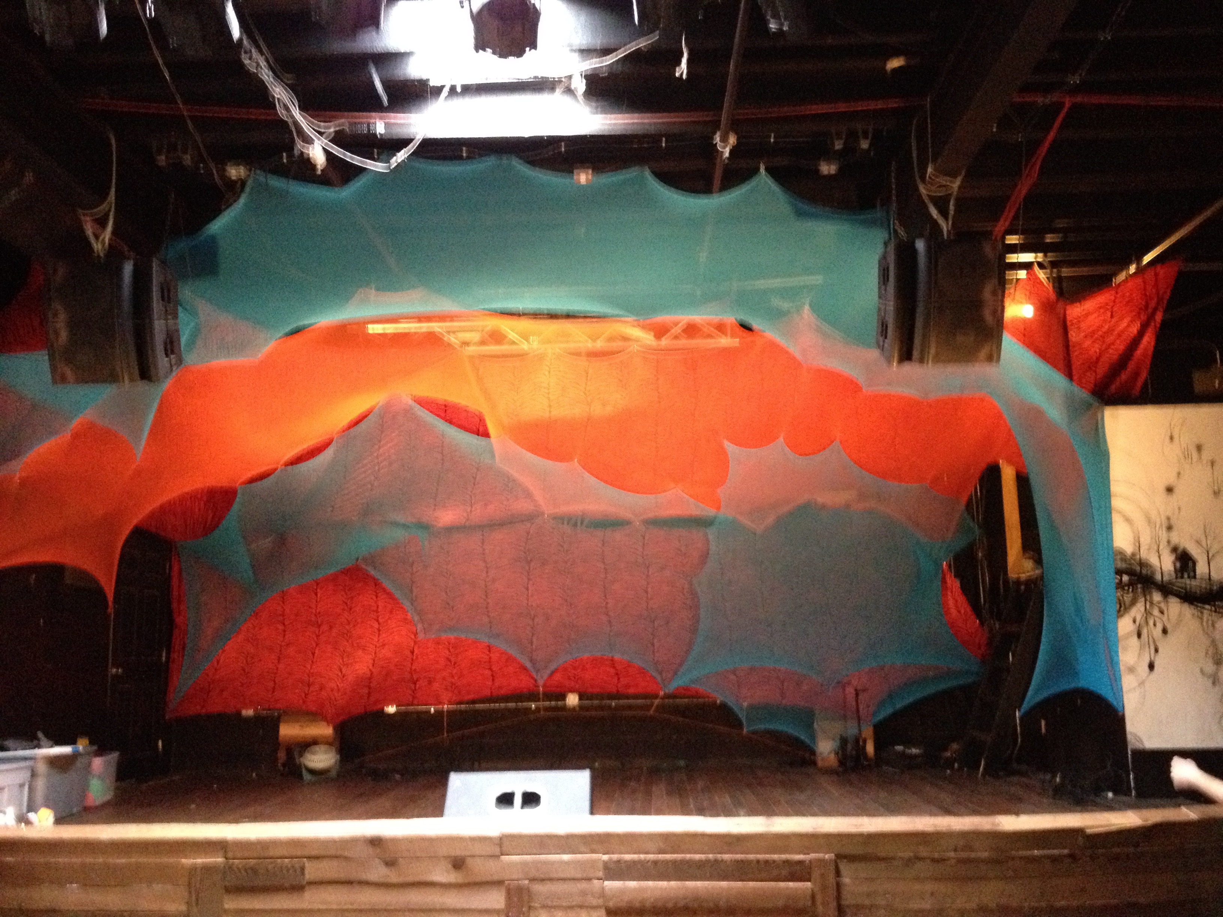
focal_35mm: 35
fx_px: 1237
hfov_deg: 52.6
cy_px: 458
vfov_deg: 40.7
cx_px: 612
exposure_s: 1/15
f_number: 2.4
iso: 640
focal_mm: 4.28
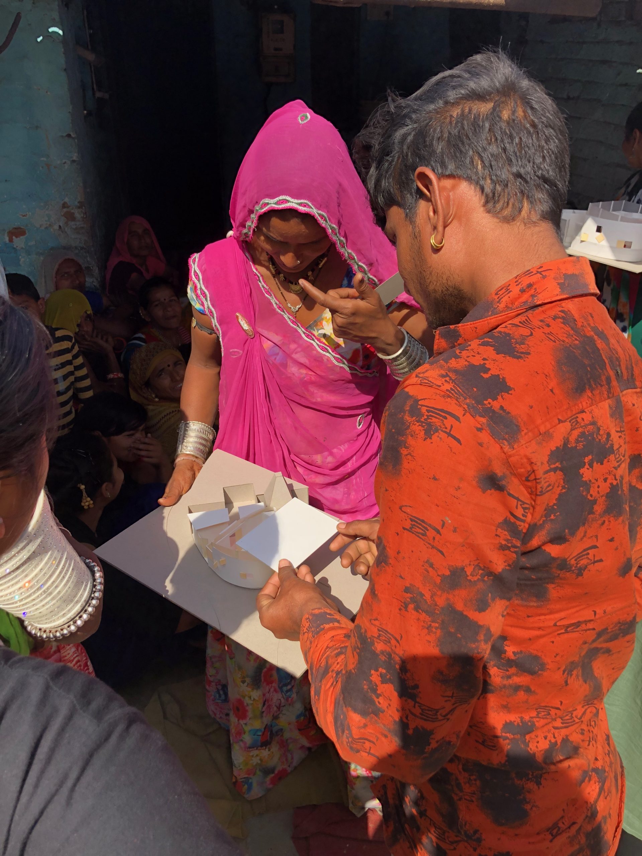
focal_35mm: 28
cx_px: 321
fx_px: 692
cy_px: 428
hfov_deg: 49.7
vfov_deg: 63.4
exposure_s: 1/923
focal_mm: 4
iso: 20
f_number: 1.8
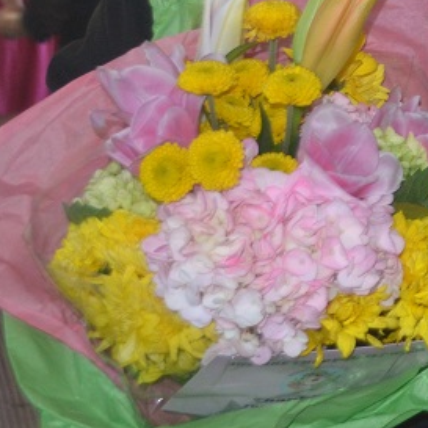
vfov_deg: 10.1
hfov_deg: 9.7
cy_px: -168
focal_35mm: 168
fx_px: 2350
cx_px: 861
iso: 720
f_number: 4.5
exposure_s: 1/30
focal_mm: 30
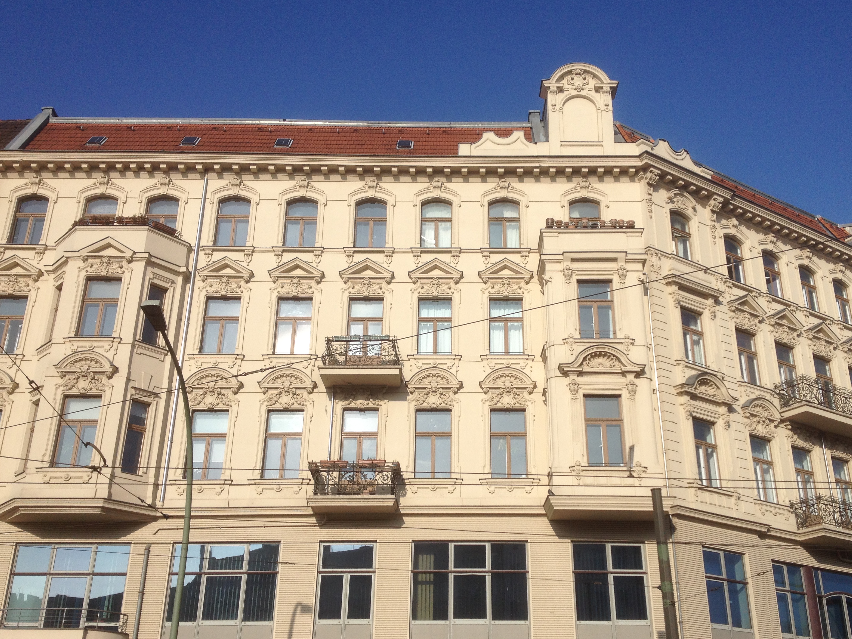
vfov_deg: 35.9
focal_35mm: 40
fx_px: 985
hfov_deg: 46.7
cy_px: 350
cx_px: 476
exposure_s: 1/2632
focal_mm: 4.28
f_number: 2.4
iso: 50
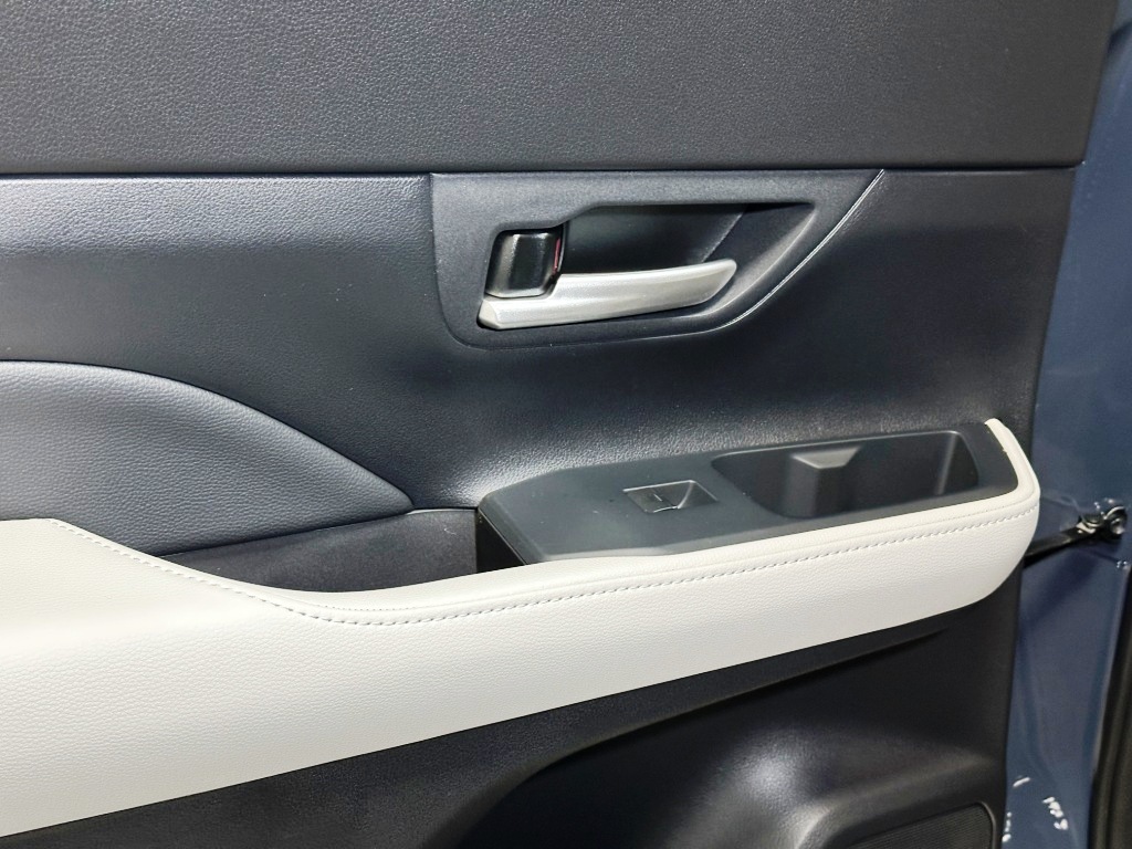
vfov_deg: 30.3
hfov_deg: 39.7
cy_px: 424
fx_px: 1570
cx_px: 566
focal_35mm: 48
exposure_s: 1/30
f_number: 1.78
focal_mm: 6.86
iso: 400
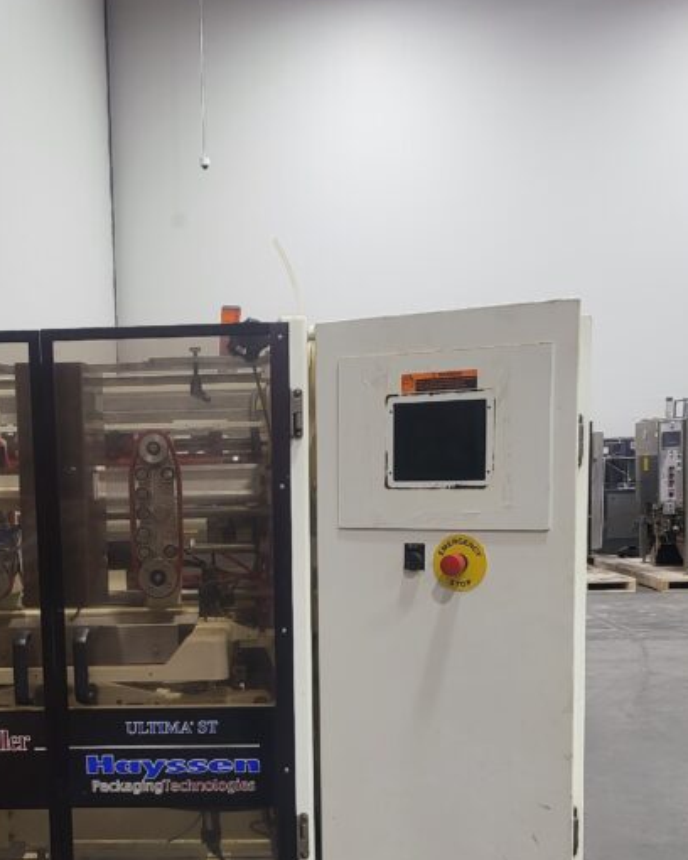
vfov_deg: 38.9
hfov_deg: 31.8
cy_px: 599
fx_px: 1196
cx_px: 224
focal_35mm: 47
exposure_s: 1/120
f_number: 1.8
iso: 160
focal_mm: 5
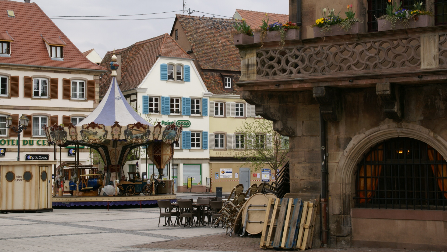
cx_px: 223
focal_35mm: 63
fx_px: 747
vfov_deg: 19.1
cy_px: 112
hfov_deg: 33.3
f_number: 11
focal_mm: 40
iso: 100
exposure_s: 1/100
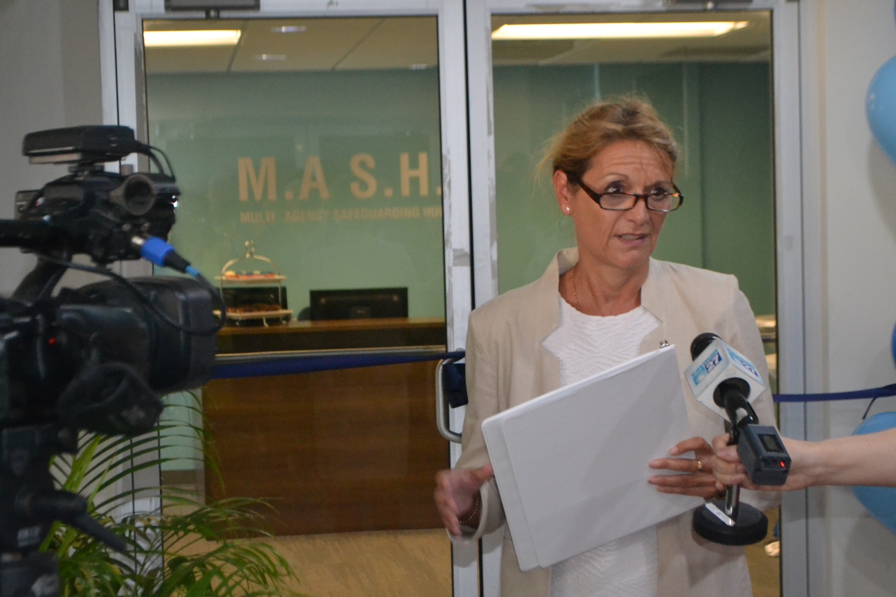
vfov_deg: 18.9
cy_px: 298
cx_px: 448
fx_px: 1792
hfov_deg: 28.1
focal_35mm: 72
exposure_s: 1/60
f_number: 5.3
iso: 3200
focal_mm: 48
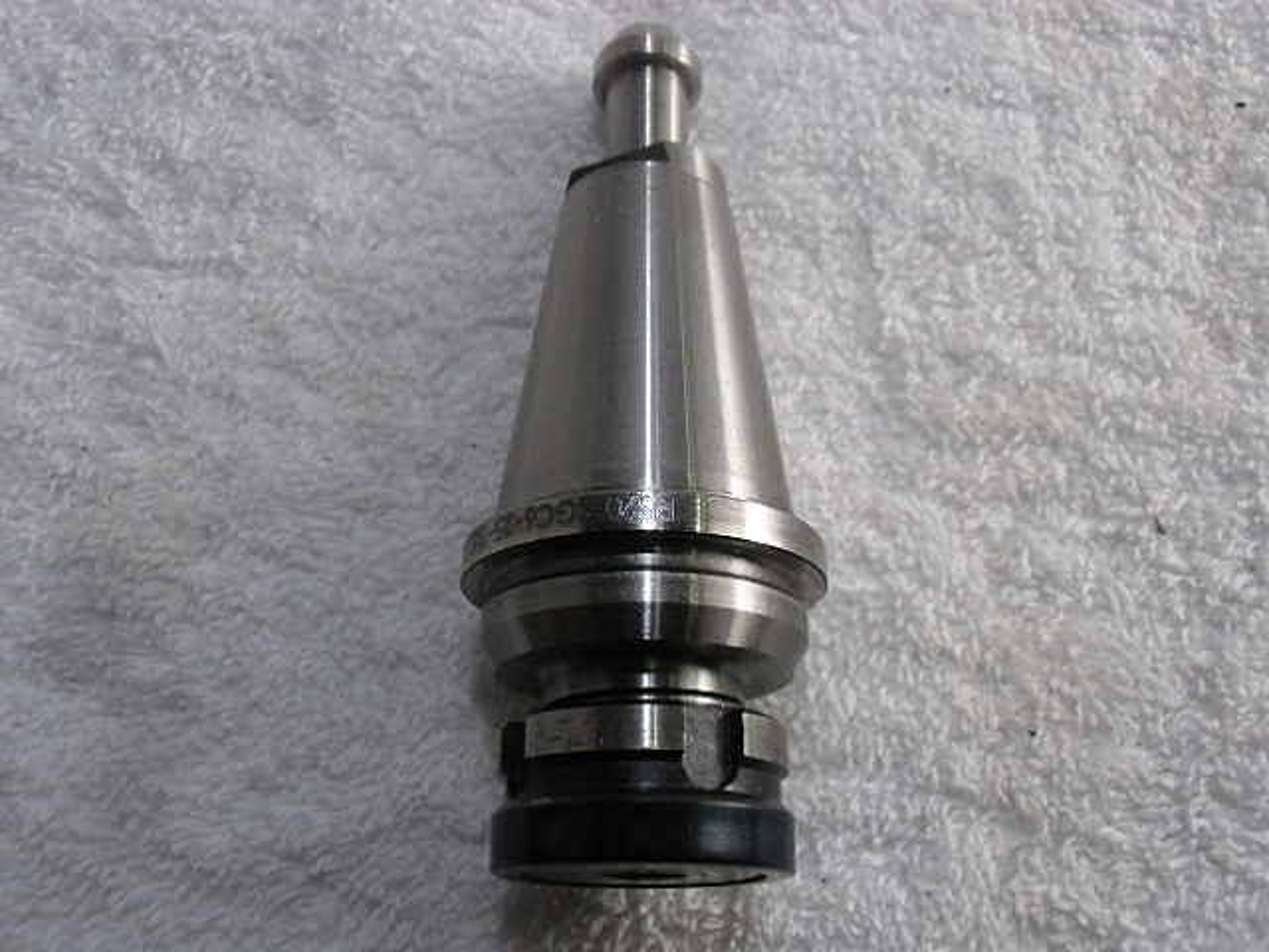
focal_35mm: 33
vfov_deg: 42.9
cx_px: 634
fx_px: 1210
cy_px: 476
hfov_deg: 55.4
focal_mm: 5.93
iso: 400
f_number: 3.7
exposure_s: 1/125
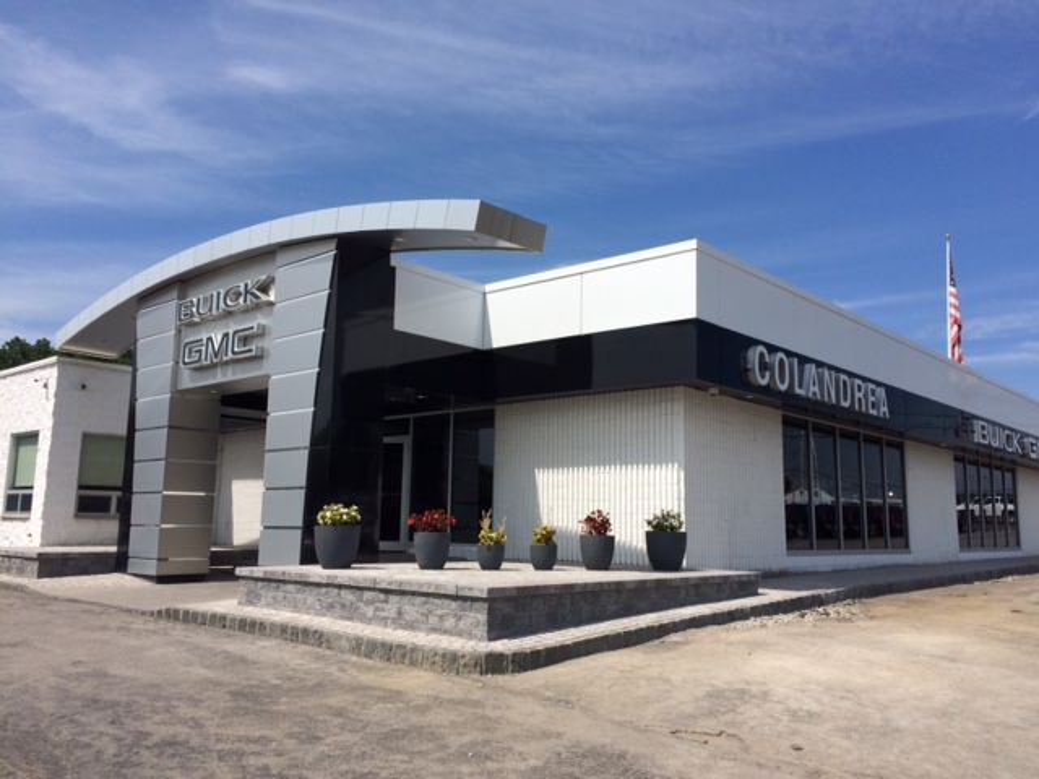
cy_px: 390
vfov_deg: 48.2
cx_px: 520
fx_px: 870
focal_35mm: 29
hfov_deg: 61.7
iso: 32
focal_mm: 4.15
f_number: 2.2
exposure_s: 1/3425
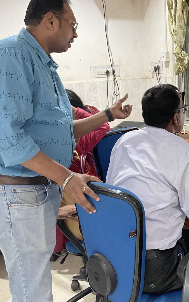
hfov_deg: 30.1
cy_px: 138
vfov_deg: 48.2
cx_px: 165
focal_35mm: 41
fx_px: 338
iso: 400
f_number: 1.6
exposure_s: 1/33
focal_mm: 4.2
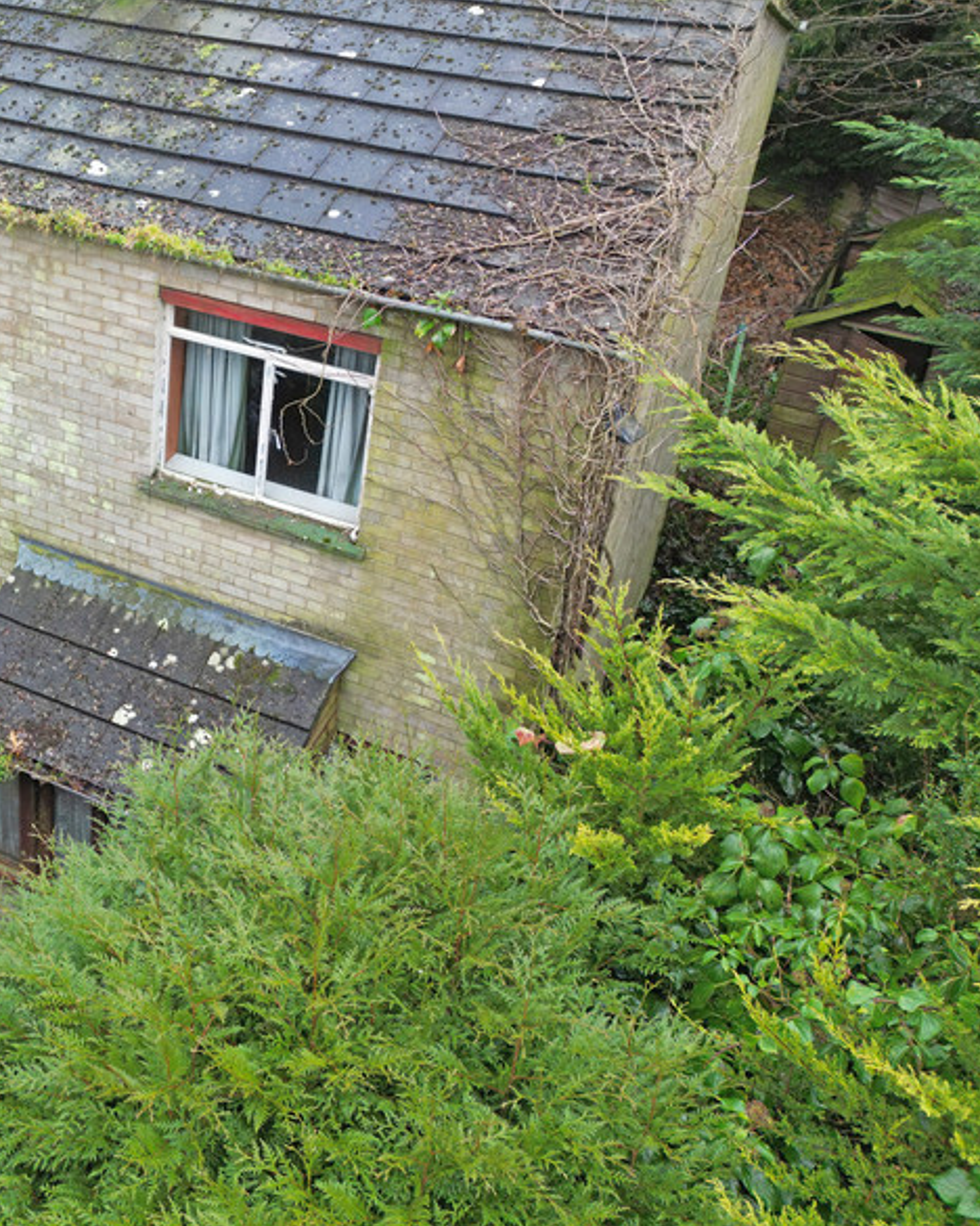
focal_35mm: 41
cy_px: 432
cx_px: 36
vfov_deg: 44.3
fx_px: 1486
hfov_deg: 33.8
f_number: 1.7
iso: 110
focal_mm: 6.72
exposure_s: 1/100
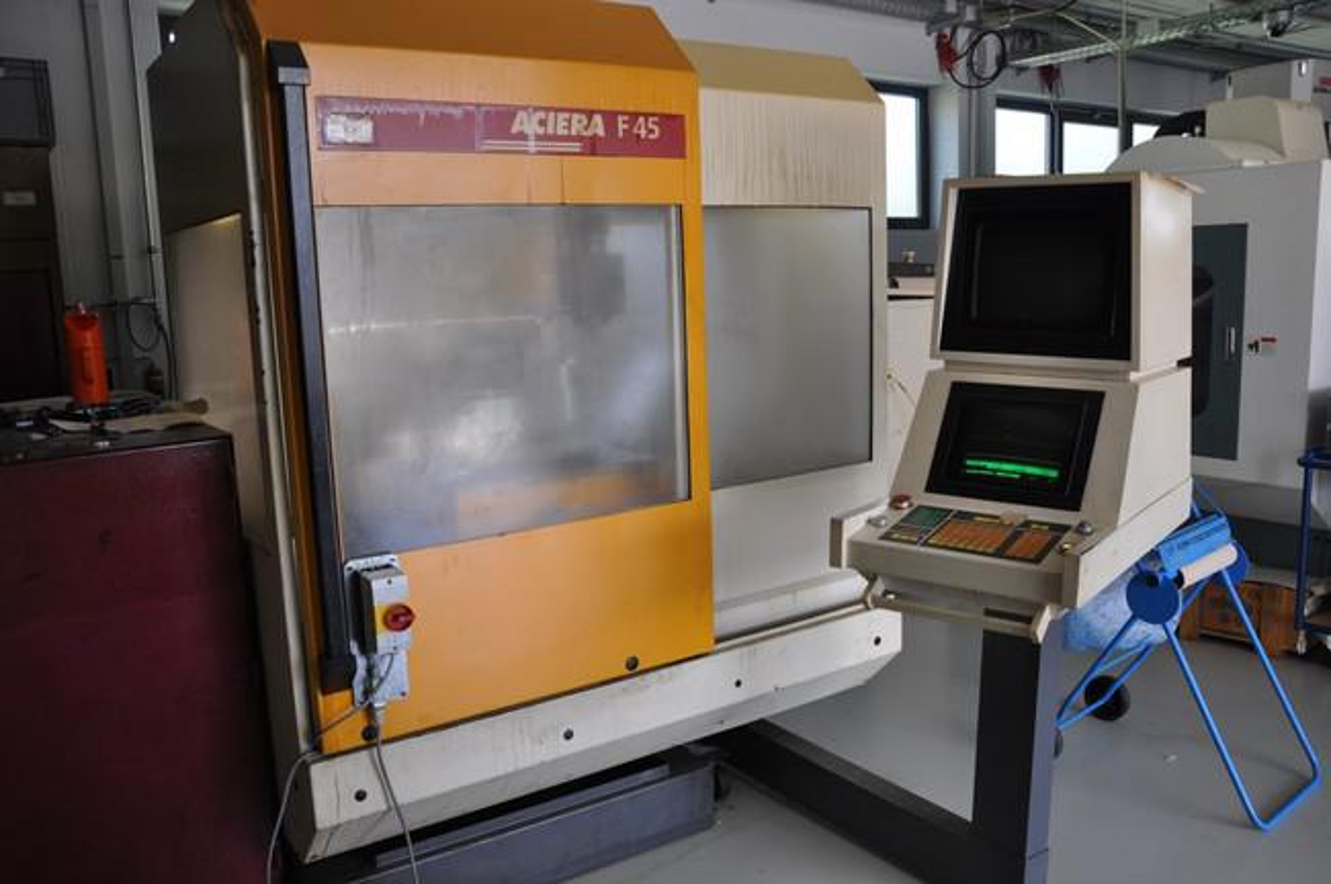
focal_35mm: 27
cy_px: 442
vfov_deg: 47.8
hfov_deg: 67.4
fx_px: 997
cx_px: 666
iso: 400
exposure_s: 1/125
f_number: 5.6
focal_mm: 18
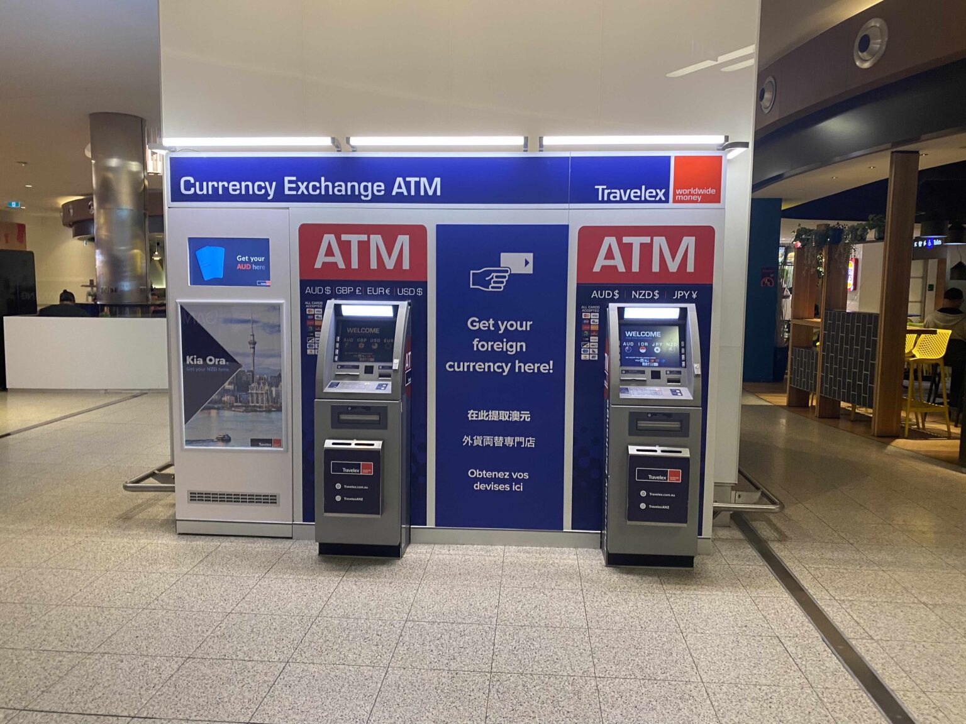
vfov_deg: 53.1
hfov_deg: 67.3
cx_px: 483
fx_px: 726
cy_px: 362
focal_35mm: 26
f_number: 1.8
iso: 80
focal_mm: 4.25
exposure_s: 1/50
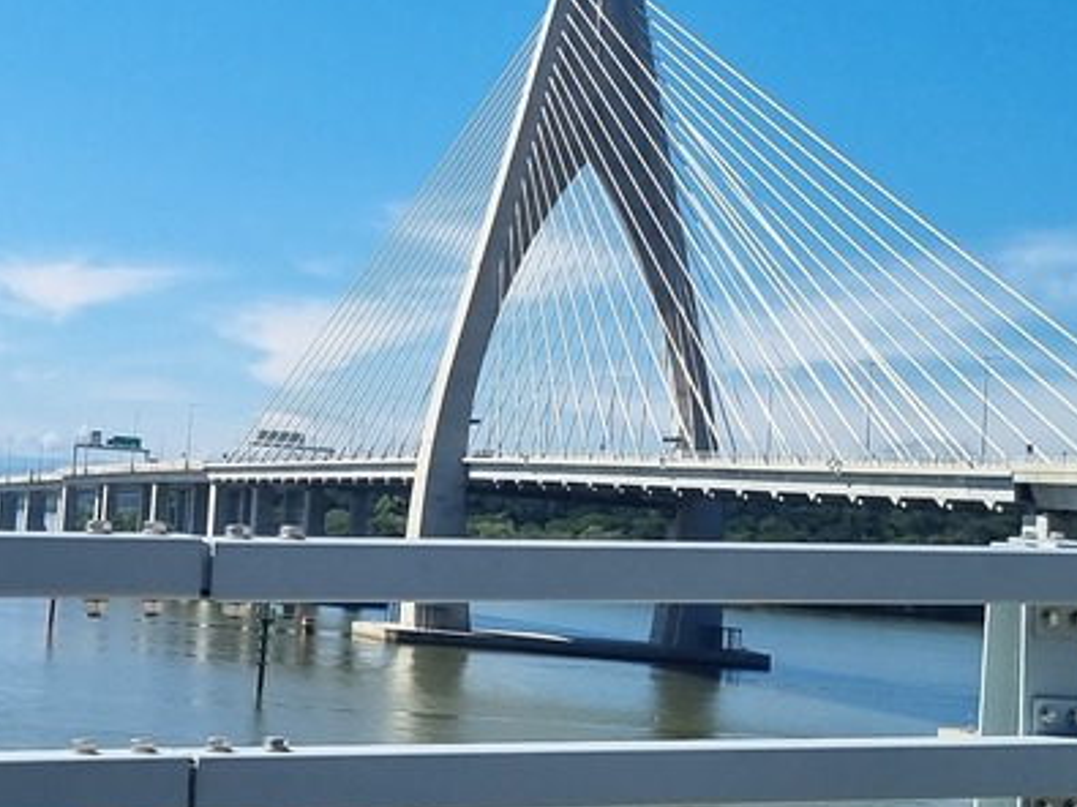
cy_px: 234
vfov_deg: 18.6
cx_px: 175
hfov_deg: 24.2
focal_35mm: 79
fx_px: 2457
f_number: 1.8
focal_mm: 5.4
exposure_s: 1/3552
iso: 50
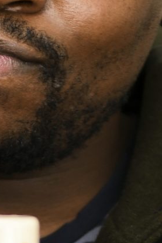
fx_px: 3492
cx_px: 75
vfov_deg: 4.0
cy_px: 204
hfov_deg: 2.7
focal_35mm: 517
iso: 400
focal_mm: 70
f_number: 2.8
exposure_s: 1/125
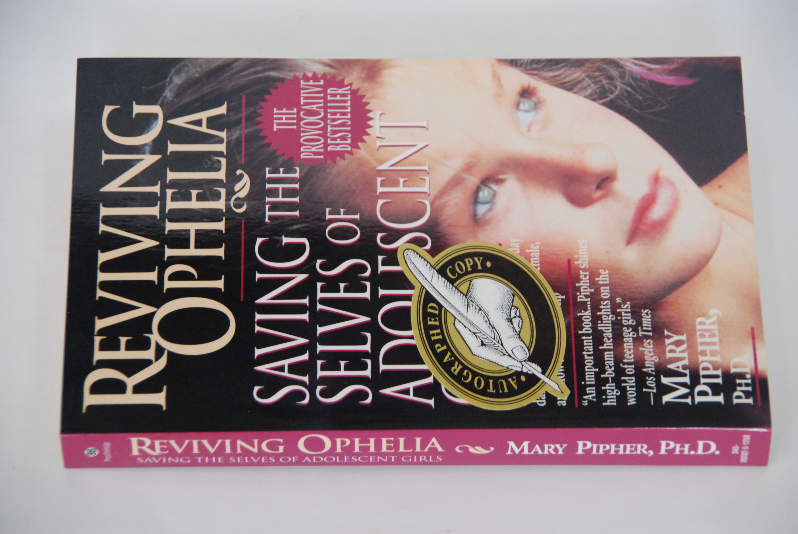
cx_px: 399
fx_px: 3995
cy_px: 267
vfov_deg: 7.7
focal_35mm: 180
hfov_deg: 11.4
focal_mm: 120
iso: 900
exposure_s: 1/125
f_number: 6
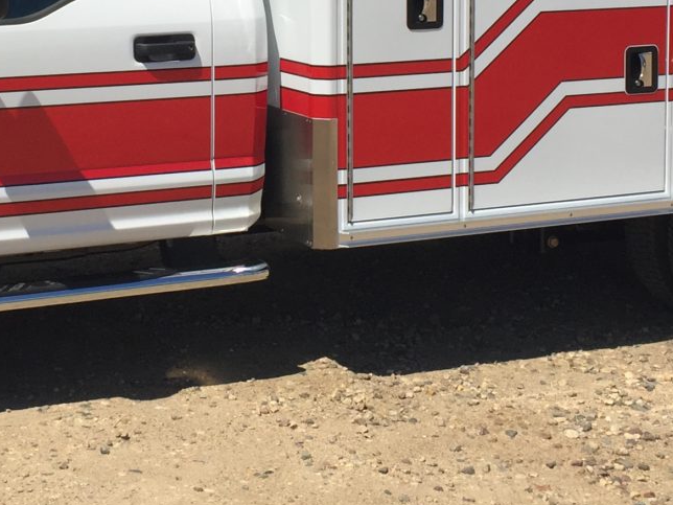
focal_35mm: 81
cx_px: 228
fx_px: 1575
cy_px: -14
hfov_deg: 24.0
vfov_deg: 17.7
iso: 32
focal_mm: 4.15
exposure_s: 1/3300
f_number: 2.2
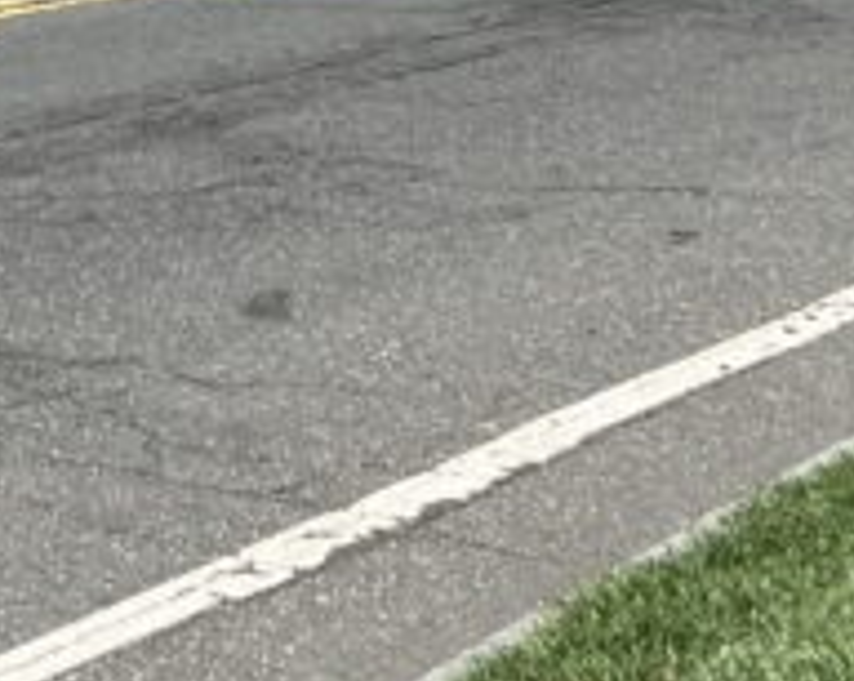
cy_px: -191
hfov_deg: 11.9
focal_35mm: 159
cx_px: -138
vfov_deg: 9.5
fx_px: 4013
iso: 50
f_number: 1.5
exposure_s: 1/4630
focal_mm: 5.7
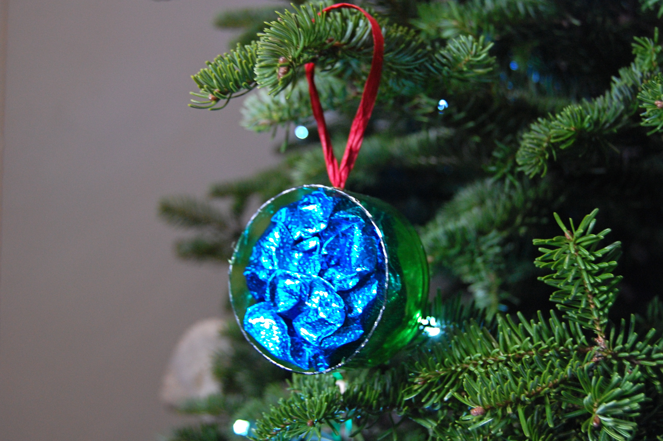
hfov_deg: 41.1
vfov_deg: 28.0
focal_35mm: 48
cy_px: 220
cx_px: 332
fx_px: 883
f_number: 4.5
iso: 800
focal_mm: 32
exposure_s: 1/25
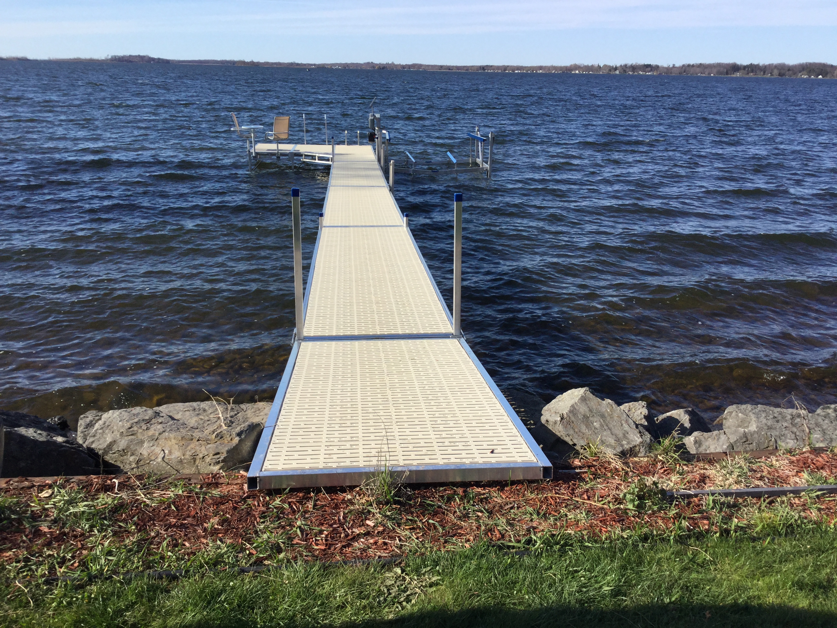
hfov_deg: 58.4
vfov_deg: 45.4
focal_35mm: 31
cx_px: 418
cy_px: 314
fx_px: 750
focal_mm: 3.3
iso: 25
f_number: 2.4
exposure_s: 1/1217
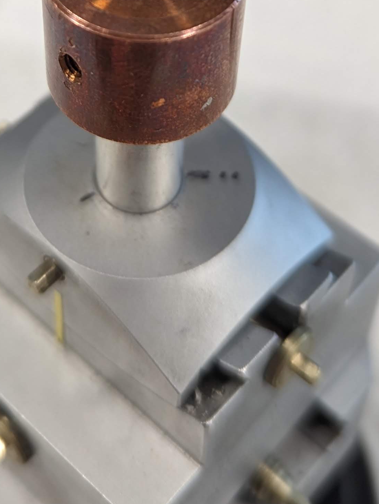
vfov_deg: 27.0
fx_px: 976
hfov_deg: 21.9
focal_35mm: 67
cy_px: -24
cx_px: 139
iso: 89
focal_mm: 6.81
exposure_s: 1/23.8
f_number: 1.85
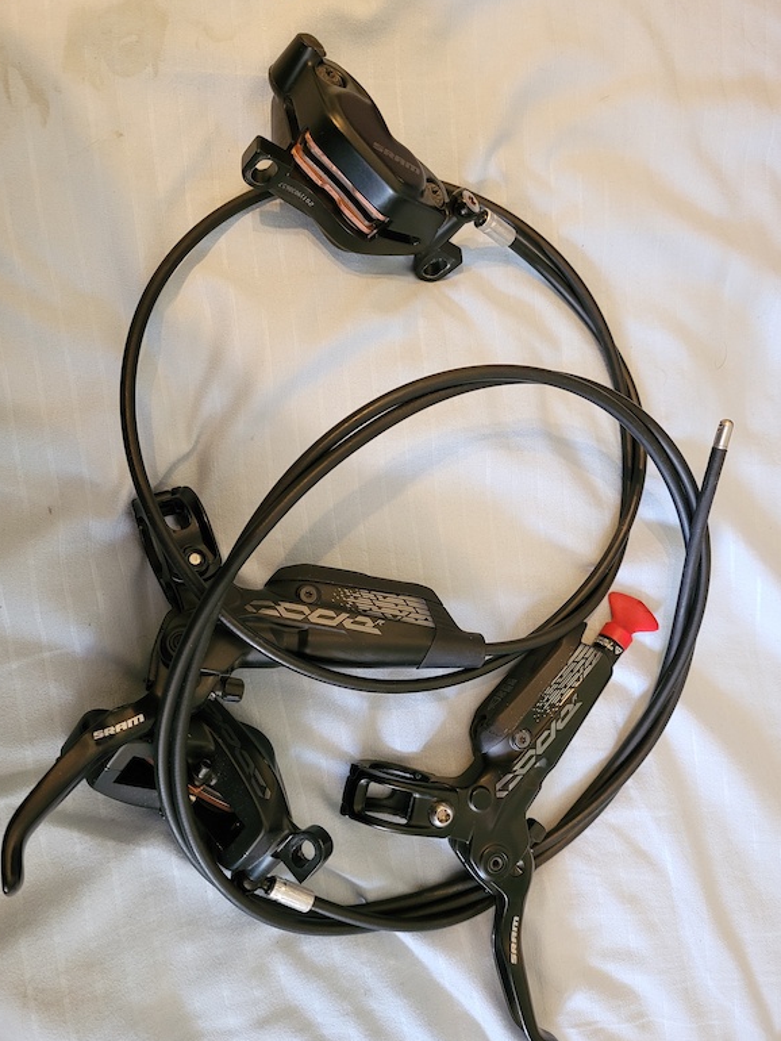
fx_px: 812
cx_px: 388
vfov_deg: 65.3
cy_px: 526
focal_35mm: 27
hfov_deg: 51.4
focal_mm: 5.4
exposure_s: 1/30
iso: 640
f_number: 1.8
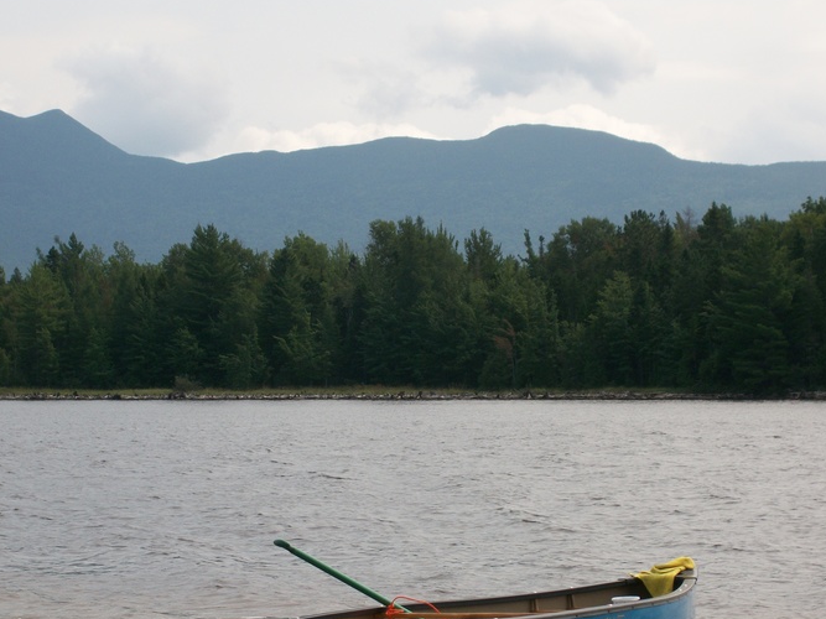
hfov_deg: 15.6
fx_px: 3006
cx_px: 376
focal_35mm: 126
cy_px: 363
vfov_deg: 11.8
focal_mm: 18.8
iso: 80
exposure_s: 1/400
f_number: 5.7
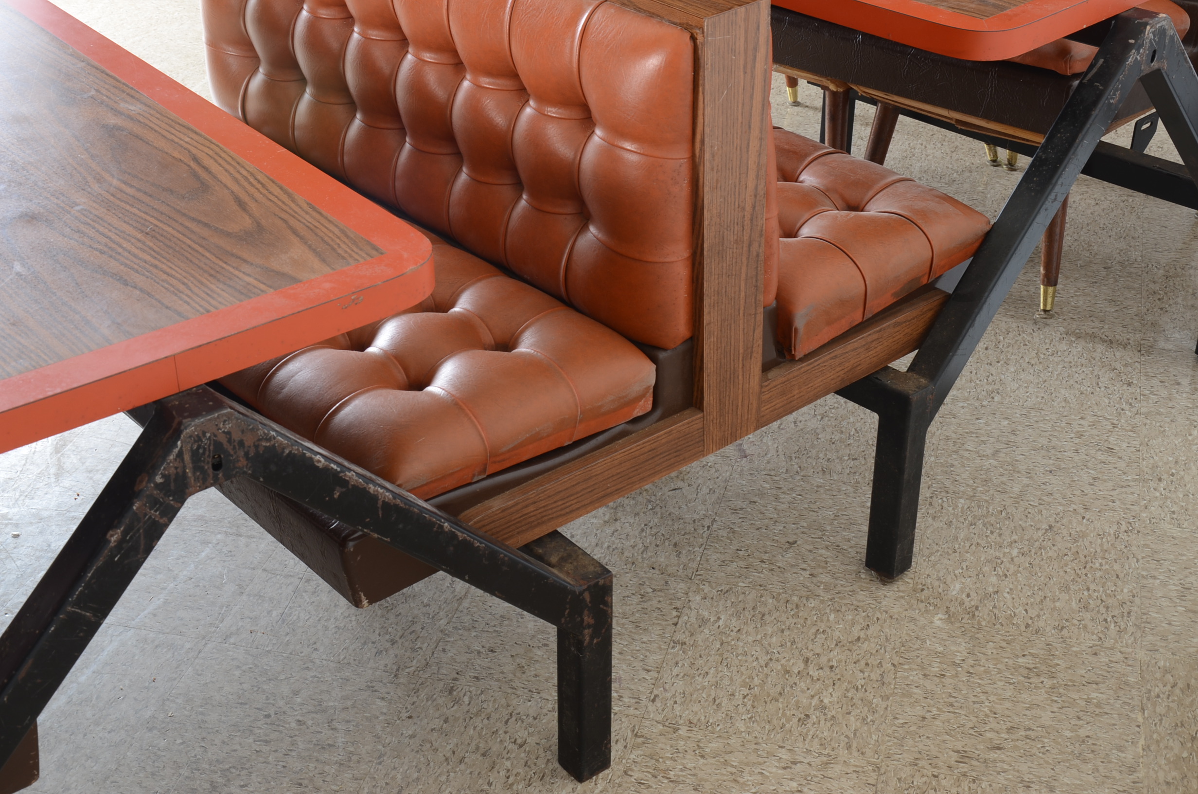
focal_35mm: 52
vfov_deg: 25.6
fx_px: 1743
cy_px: 397
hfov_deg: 37.9
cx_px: 599
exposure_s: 1/125
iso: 125
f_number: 10
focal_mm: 35
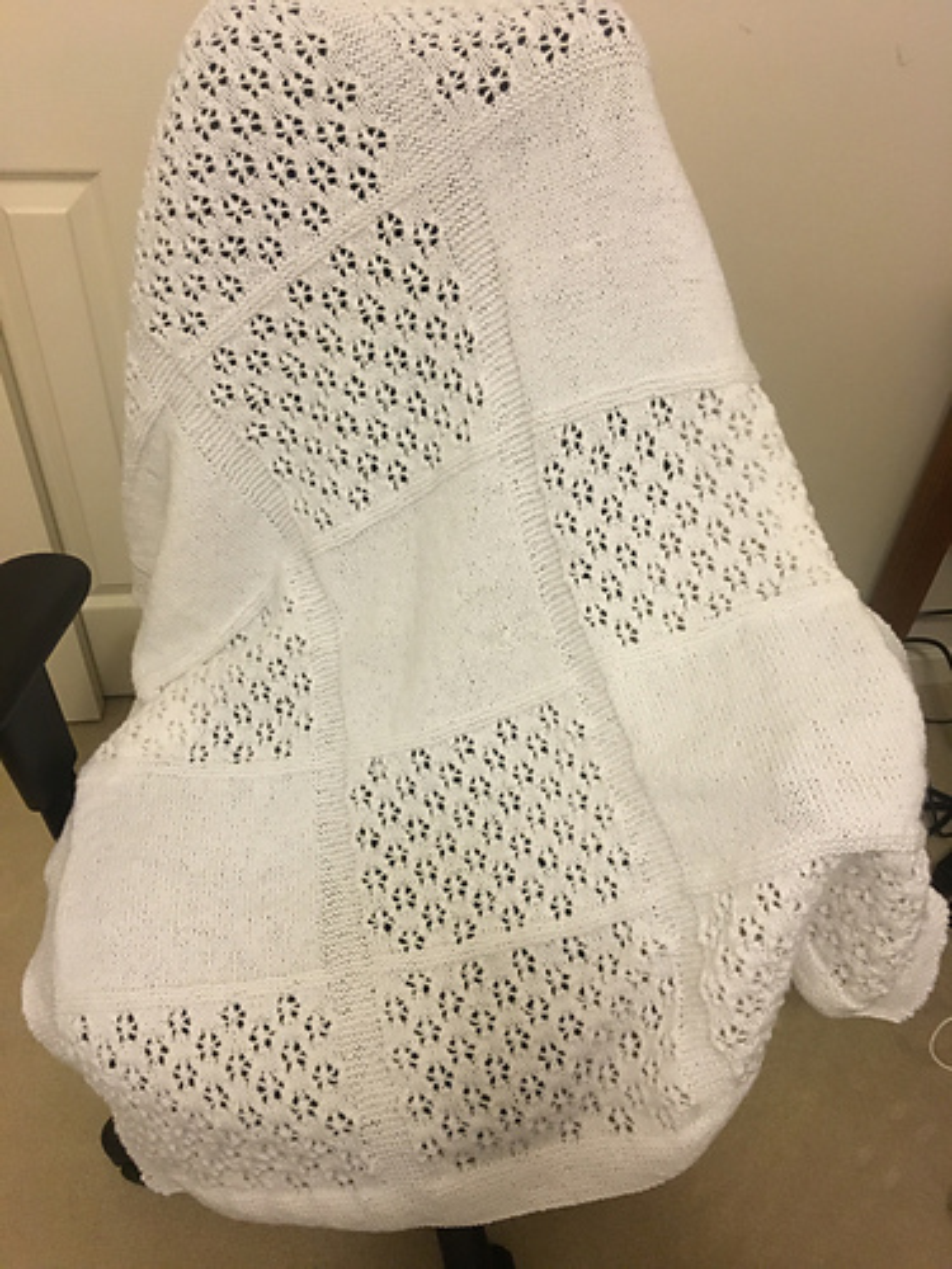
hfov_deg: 48.2
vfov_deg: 61.7
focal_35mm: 29
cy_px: 634
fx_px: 1063
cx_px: 476
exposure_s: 1/24
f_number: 2.2
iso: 200
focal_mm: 4.15
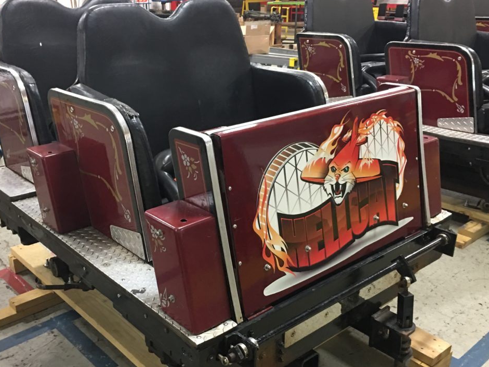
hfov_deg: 50.1
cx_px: 217
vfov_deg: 38.6
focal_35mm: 37
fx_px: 522
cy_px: 209
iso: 100
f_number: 2.2
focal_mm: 4.15
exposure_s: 1/15
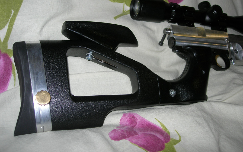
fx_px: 272
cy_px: 69
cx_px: 123
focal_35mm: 41
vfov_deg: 31.2
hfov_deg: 48.2
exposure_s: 1/60.1
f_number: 2.8
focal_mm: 7.8
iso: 64
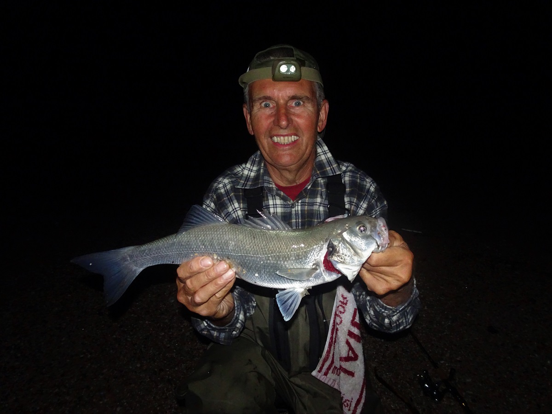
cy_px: 207
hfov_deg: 71.6
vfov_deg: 56.8
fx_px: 383
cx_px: 276
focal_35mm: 24
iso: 1000
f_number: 3.5
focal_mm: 4.1
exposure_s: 1/8
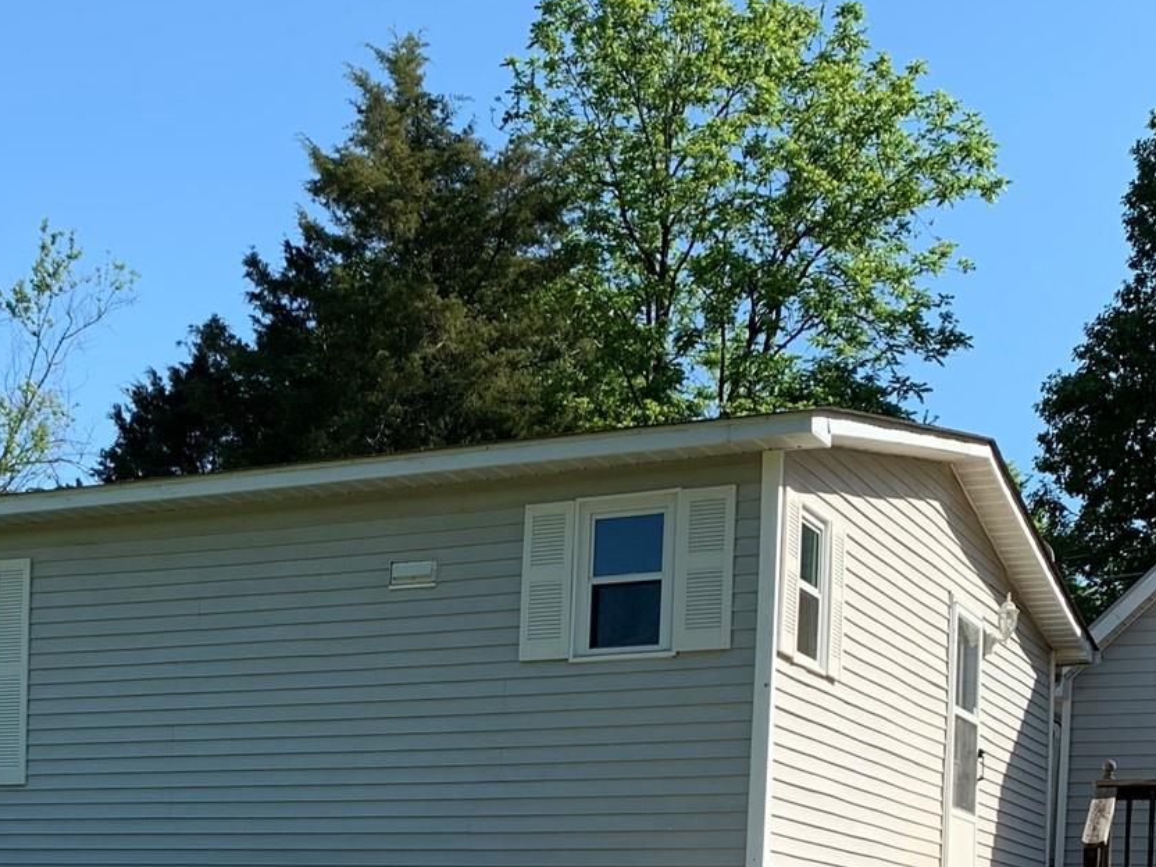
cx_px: 208
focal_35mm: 64
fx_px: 2137
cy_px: 981
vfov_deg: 21.6
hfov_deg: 29.5
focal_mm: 4.25
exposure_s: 1/1220
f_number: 1.8
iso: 25
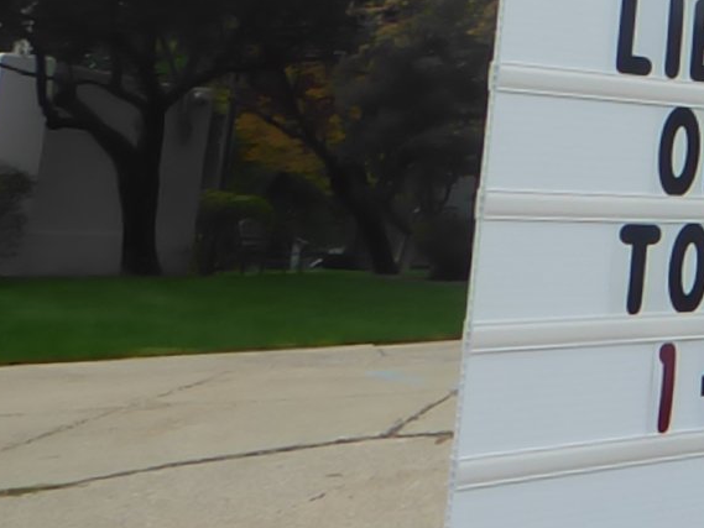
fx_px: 1465
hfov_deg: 20.0
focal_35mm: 72
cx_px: 1256
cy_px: -45
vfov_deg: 19.6
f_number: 7.1
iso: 100
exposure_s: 1/100
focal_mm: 3.58
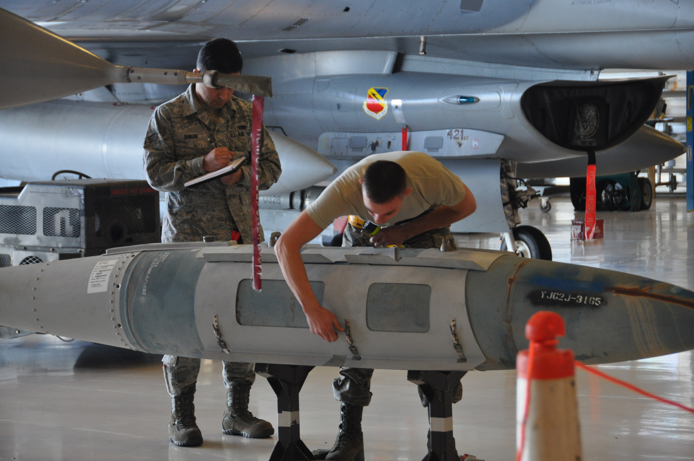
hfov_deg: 15.2
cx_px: 347
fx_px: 2599
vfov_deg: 10.1
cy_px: 230
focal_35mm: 135
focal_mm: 90
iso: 800
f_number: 5.3
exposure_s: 1/50
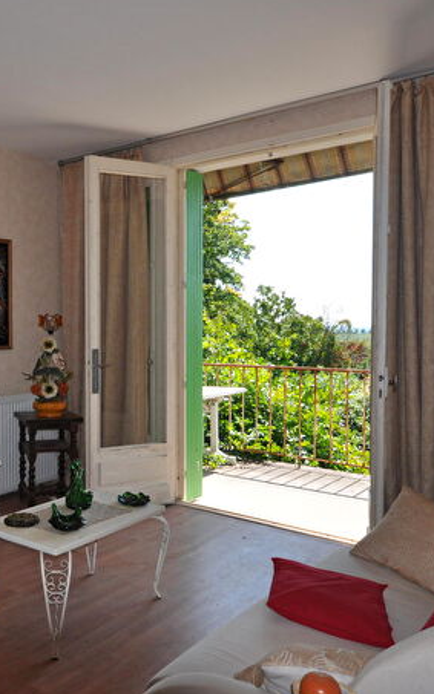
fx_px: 625
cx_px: 54
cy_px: 347
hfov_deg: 36.2
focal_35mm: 33
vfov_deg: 58.2
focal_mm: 14
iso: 200
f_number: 7.1
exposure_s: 1/200
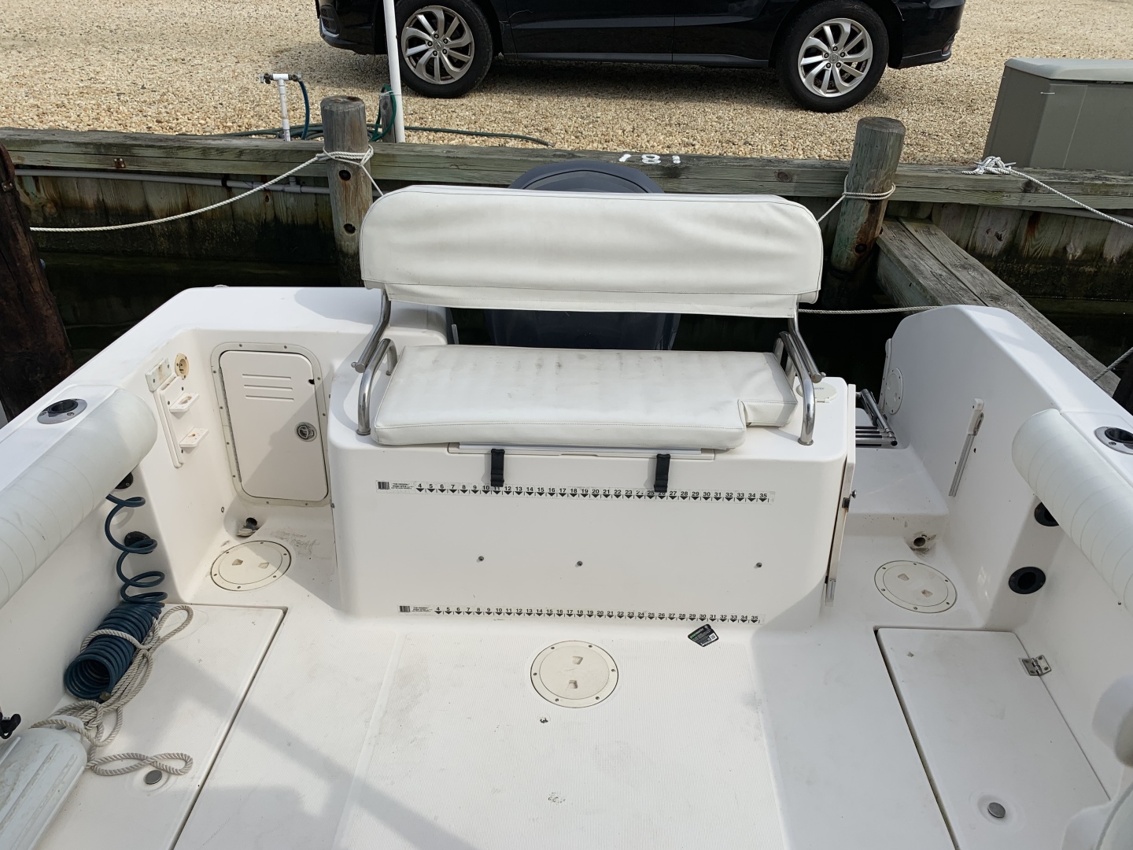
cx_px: 566
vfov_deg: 53.1
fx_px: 851
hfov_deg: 67.3
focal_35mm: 26
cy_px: 425
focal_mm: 4.25
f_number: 1.8
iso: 25
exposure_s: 1/3650
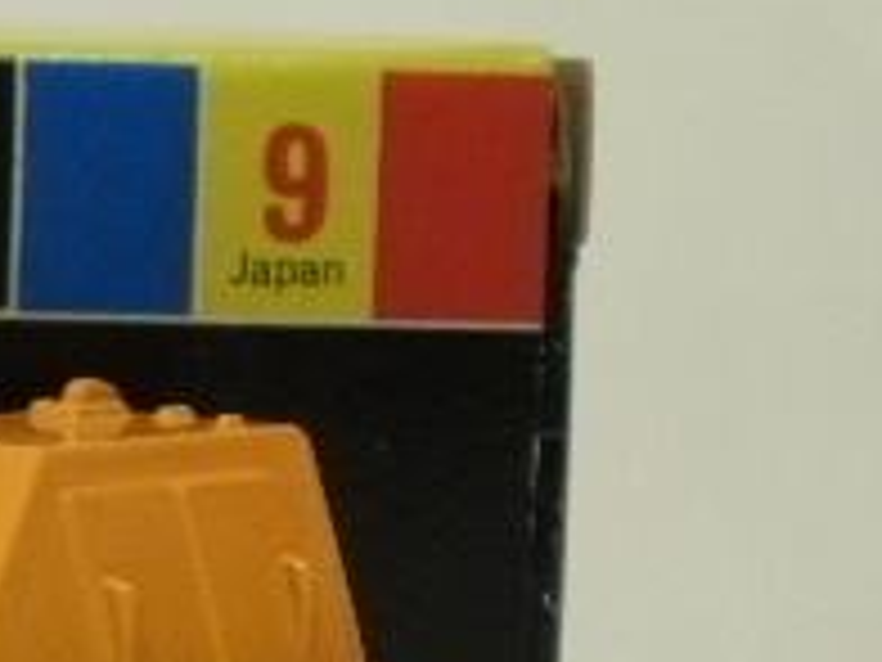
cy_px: 630
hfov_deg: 12.9
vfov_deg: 10.2
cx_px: -468
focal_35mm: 144
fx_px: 3669
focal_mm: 7.7
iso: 125
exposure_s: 1/13
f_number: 4
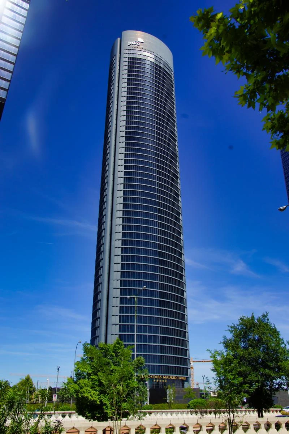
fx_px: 325
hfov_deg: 47.9
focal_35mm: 27
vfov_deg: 67.4
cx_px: 144
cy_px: 217
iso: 100
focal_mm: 18
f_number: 13
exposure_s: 1/160
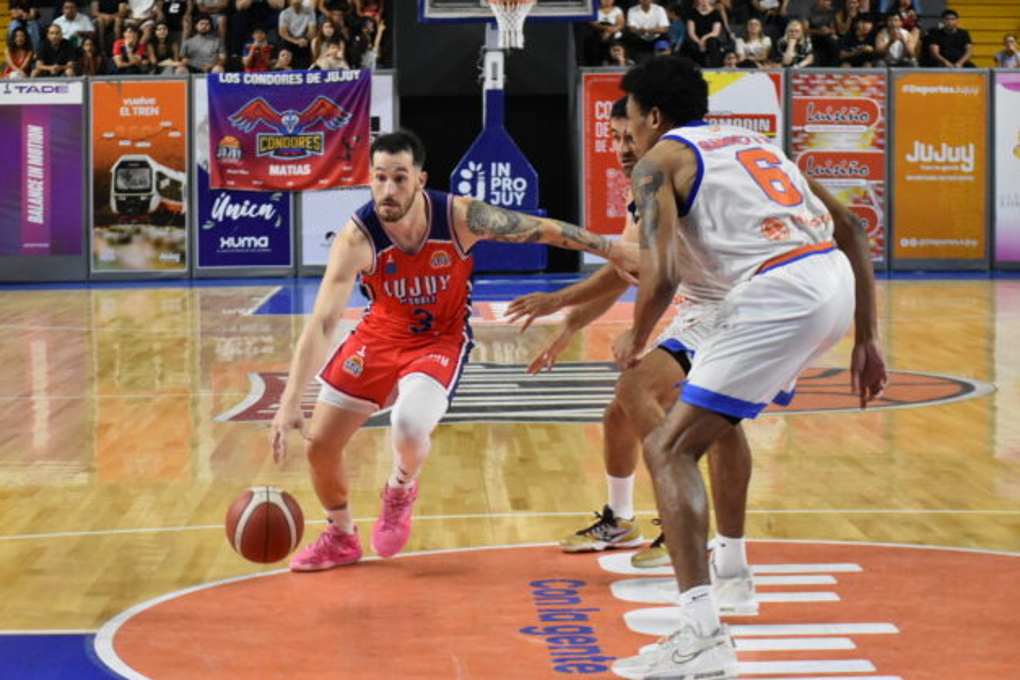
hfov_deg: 22.2
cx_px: 490
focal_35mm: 92
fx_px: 2594
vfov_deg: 14.9
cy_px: 317
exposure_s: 1/1000
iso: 6400
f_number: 4.5
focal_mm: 55
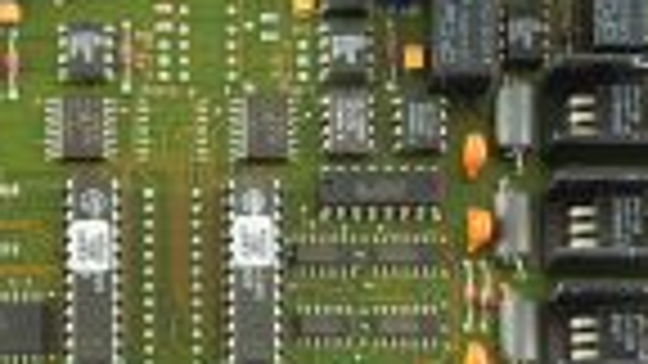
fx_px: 3591
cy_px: 533
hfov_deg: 10.2
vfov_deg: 5.8
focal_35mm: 209
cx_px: 27
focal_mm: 48
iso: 1600
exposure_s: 1/125
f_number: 7.1
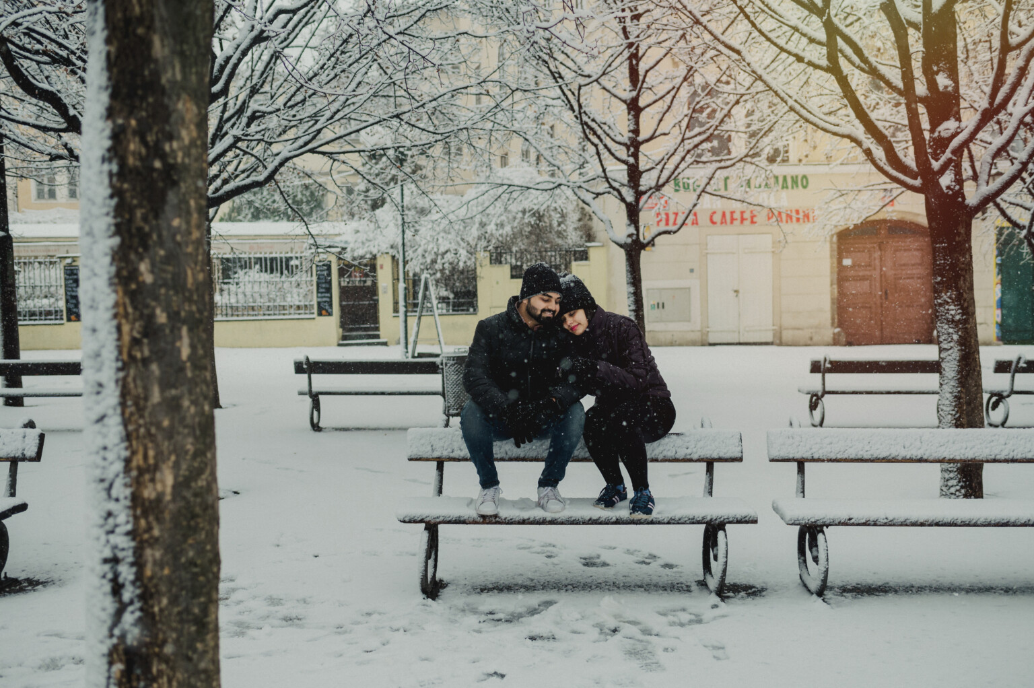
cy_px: 344
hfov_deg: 54.5
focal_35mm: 35
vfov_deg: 37.8
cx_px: 517
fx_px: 1005
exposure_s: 1/800
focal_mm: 35
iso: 1000
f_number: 2.5
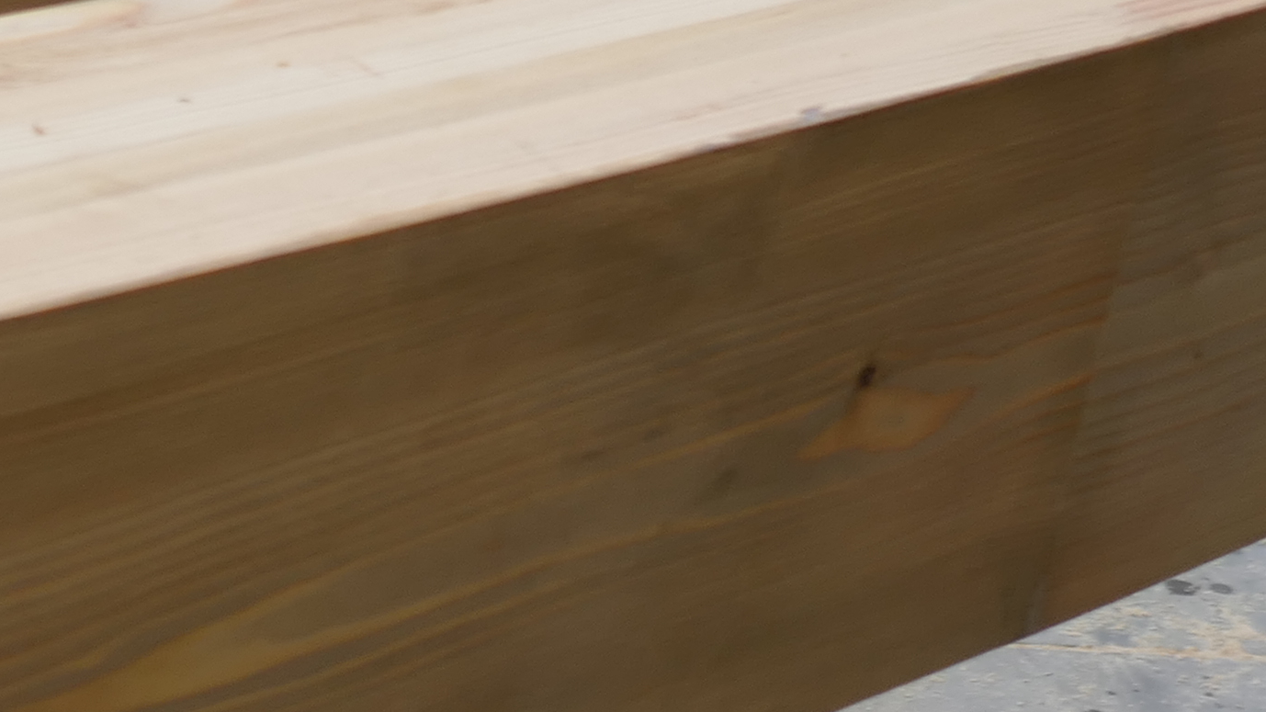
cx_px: -108
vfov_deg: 11.5
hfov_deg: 19.7
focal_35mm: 104
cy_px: 815
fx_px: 3491
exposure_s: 1/100
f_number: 2.8
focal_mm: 9.1
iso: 125
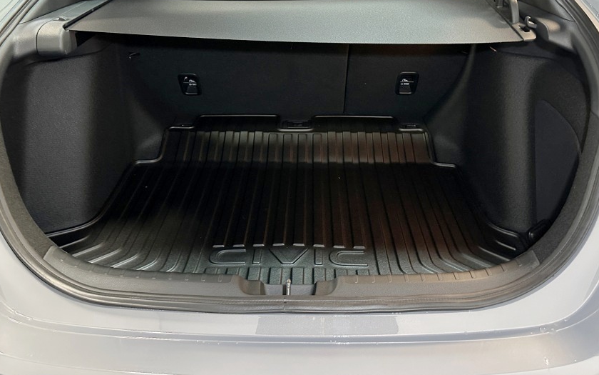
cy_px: 106
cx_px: 292
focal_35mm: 31
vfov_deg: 39.8
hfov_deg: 61.2
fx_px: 506
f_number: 1.78
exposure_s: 1/30
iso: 1000
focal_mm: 6.86
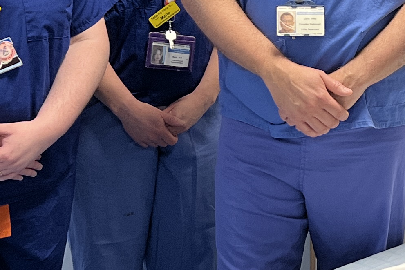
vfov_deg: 12.4
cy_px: 71
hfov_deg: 17.7
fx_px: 1238
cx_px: 477
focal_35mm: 110
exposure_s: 1/100
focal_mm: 5.7
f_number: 1.5
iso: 125
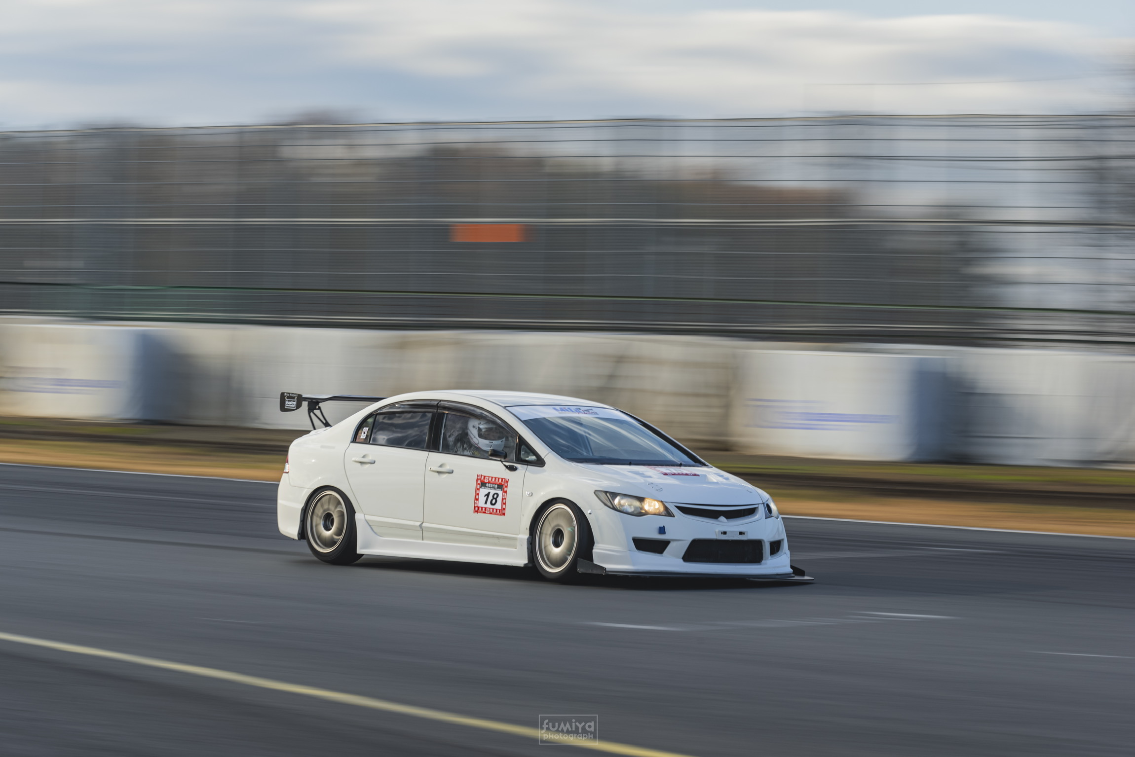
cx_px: 568
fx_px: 6307
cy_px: 378
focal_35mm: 200
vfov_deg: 6.9
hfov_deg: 10.3
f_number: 11
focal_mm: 200
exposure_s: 1/50
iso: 100
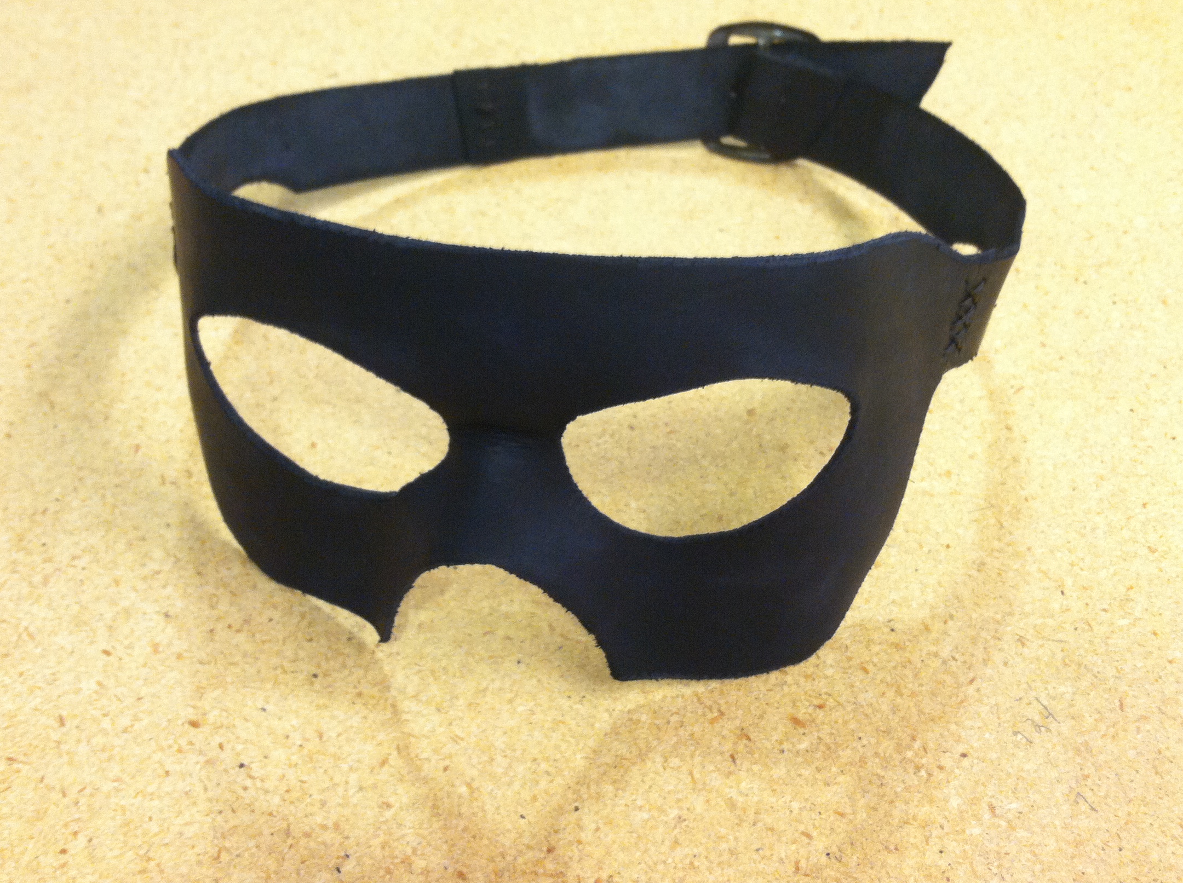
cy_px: 401
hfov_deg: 44.9
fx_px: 1433
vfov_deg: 34.2
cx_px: 600
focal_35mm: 42
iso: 125
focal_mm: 3.85
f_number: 2.8
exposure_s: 1/15
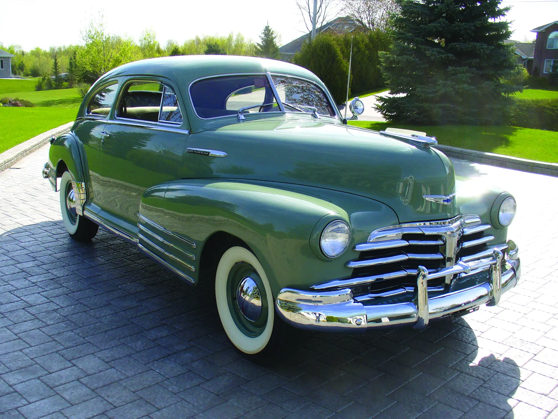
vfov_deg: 38.7
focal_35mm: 37
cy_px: 210
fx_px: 596
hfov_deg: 50.1
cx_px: 279
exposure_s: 1/160
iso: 80
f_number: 5.6
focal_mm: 6.1
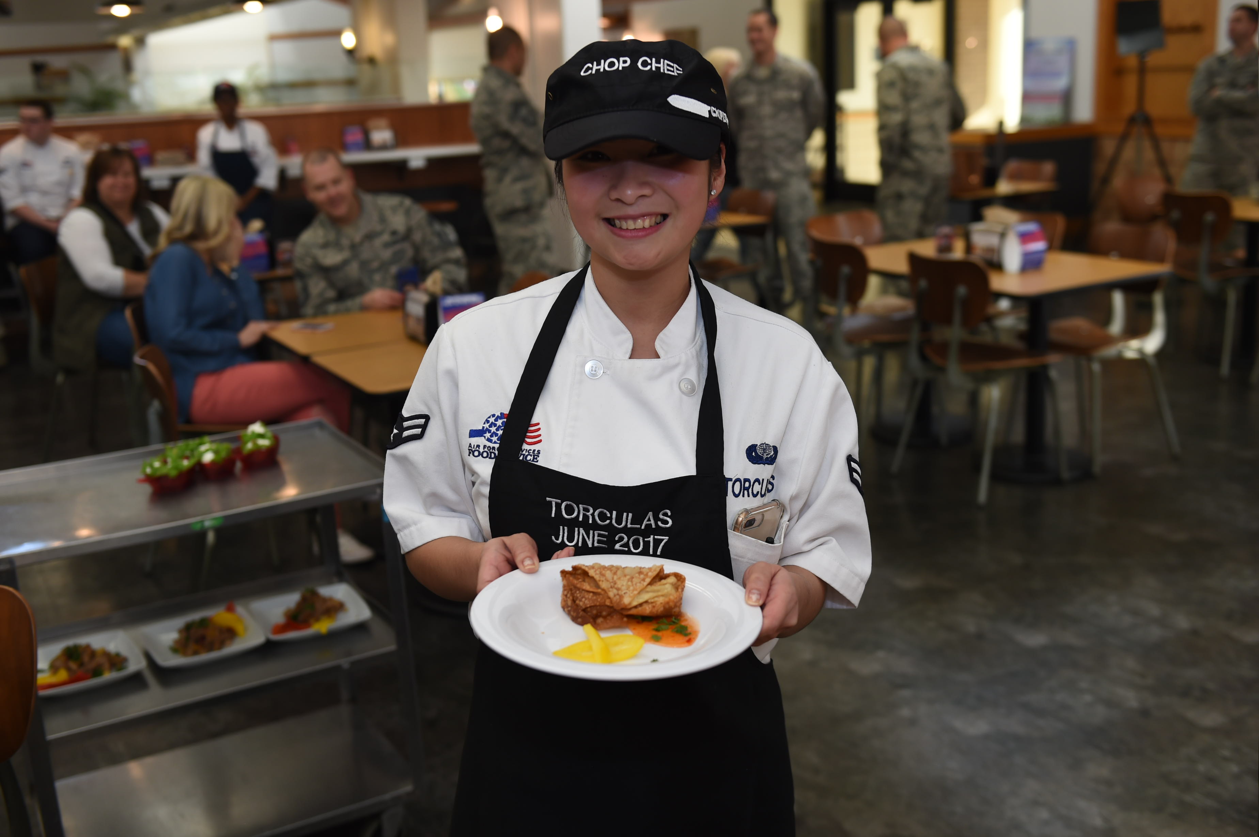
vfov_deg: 35.0
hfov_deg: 50.7
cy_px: 418
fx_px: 1328
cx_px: 630
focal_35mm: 38
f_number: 3.5
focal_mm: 38
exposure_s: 1/160
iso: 400
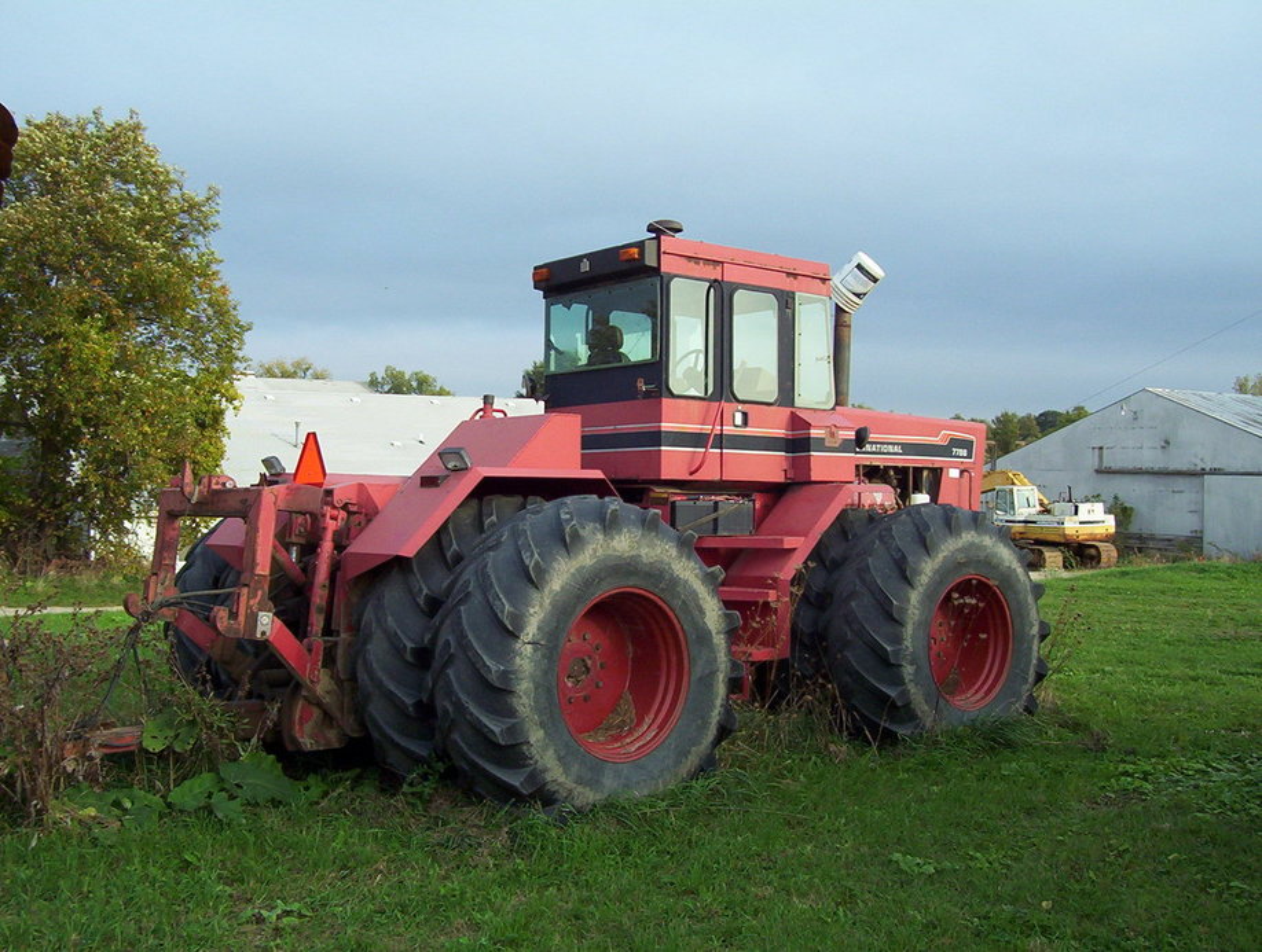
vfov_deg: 33.7
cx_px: 631
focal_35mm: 43
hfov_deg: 43.8
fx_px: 1571
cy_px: 476
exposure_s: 1/743
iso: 100
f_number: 2.73
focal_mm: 5.77
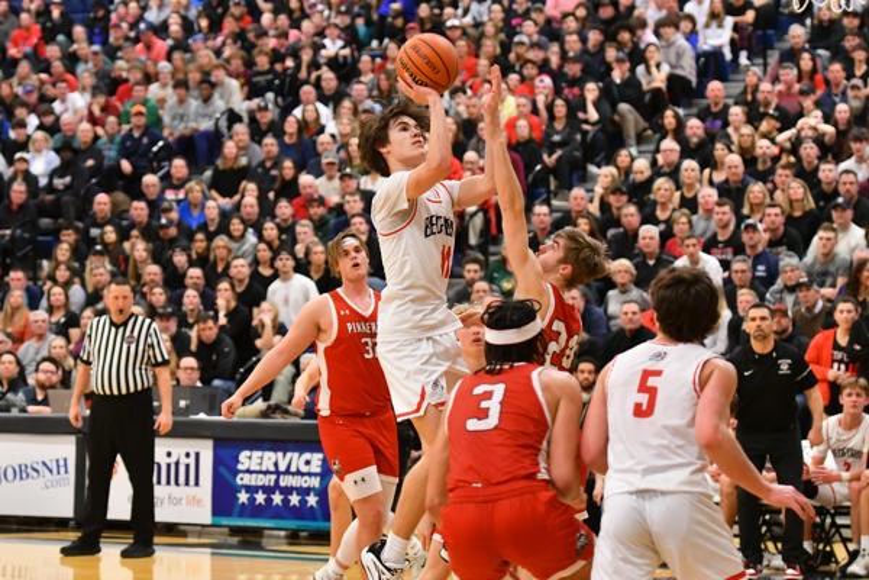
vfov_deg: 11.1
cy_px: 290
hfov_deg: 16.7
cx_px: 434
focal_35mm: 123
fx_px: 2969
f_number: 2.8
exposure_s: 1/500
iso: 5600
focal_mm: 82
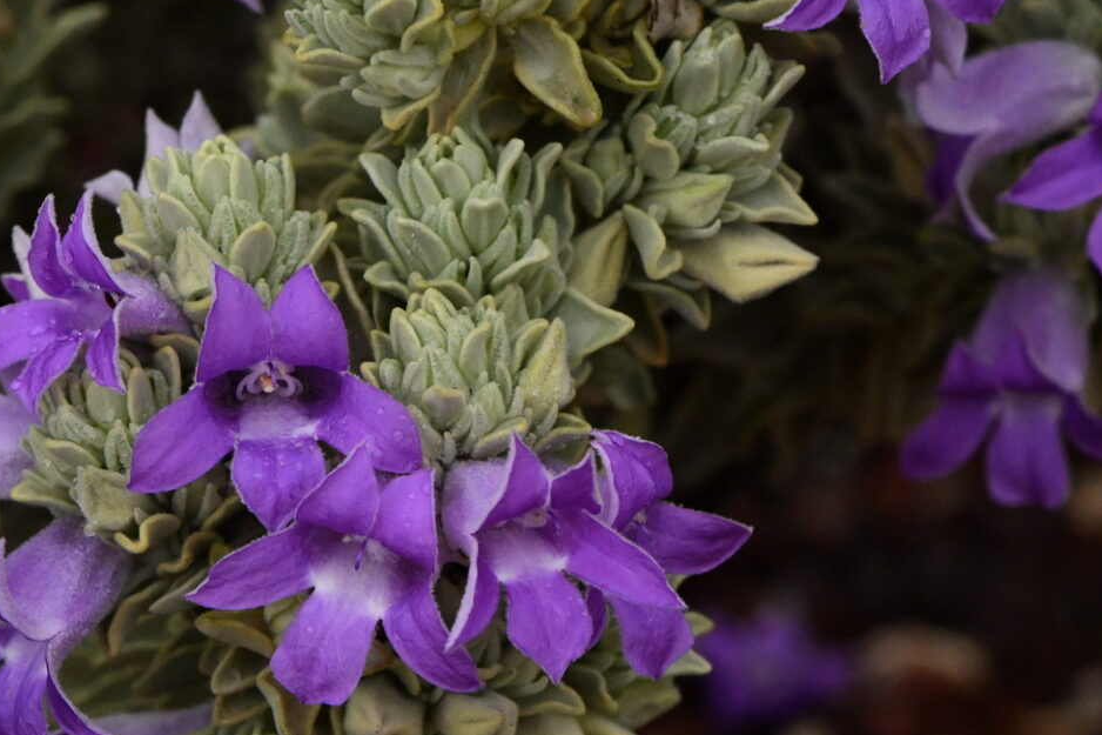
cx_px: 384
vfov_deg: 8.0
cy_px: 574
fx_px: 5264
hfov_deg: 11.9
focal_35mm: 172
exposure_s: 1/800
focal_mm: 105
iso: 4000
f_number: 13
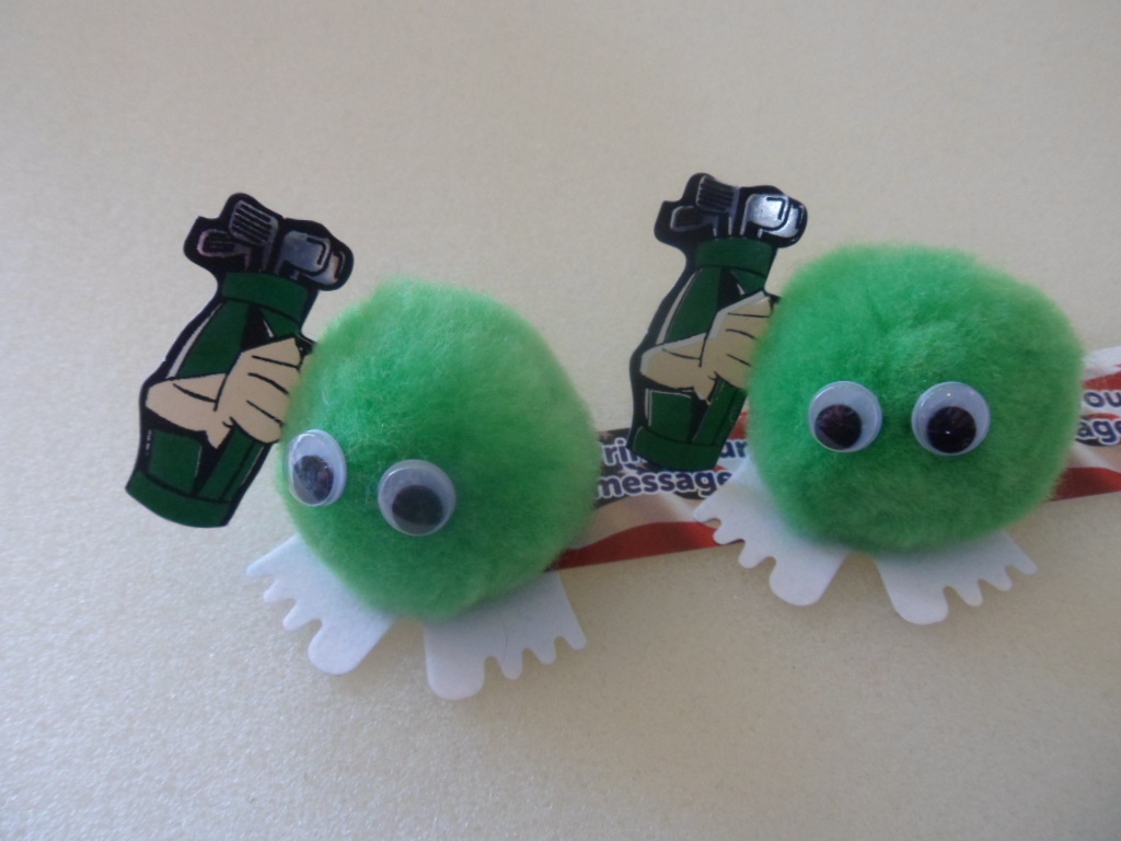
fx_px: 874
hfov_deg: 65.3
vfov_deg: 51.4
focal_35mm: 27
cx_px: 560
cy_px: 420
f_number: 3.3
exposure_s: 1/30
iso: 320
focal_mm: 4.9
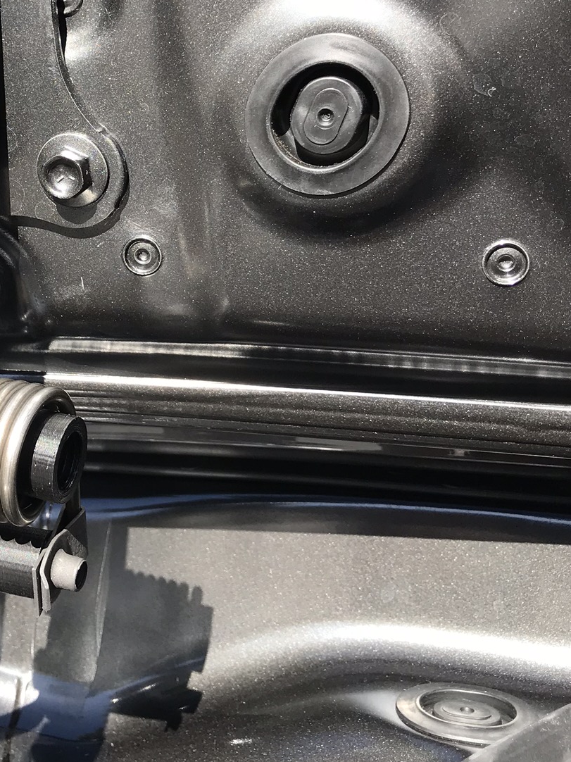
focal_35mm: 53
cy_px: 225
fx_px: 1166
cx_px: 56
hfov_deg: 26.6
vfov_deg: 35.6
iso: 20
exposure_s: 1/467
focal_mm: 3.99
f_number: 1.8
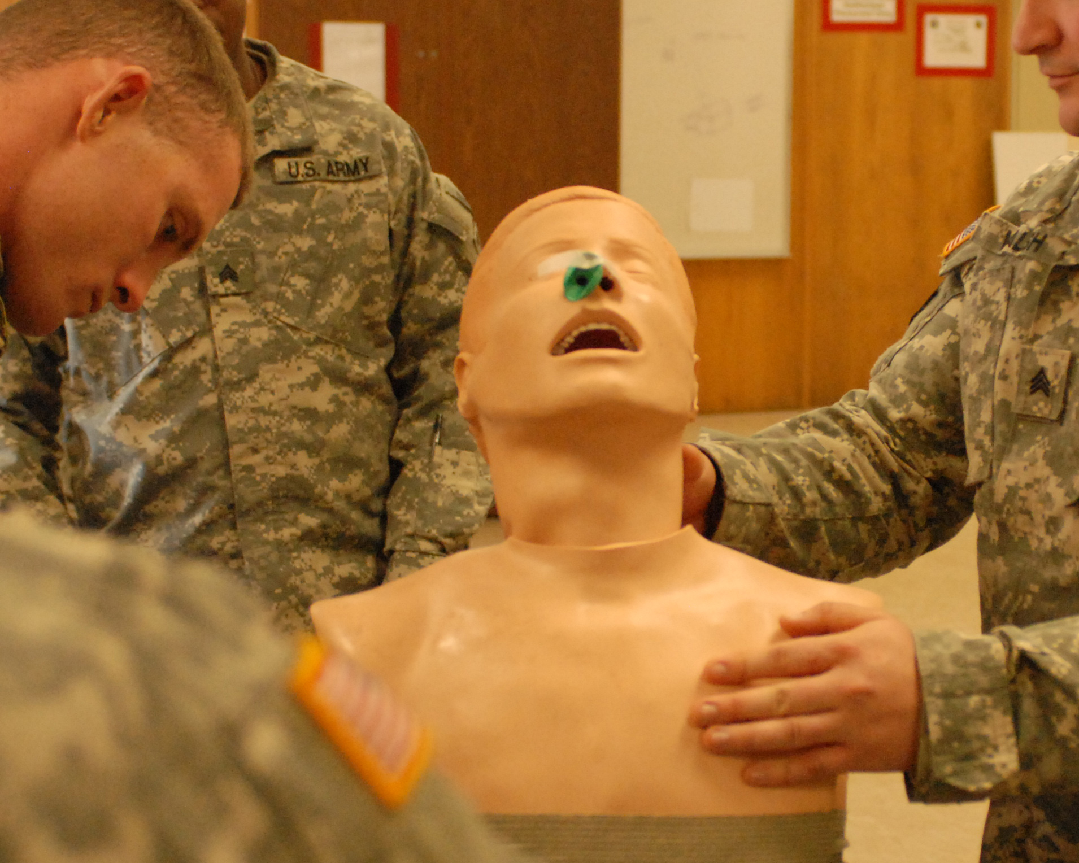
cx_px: 823
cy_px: 472
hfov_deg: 23.6
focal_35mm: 80
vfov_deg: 19.2
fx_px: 2555
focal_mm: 28
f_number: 5.6
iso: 1250
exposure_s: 1/125
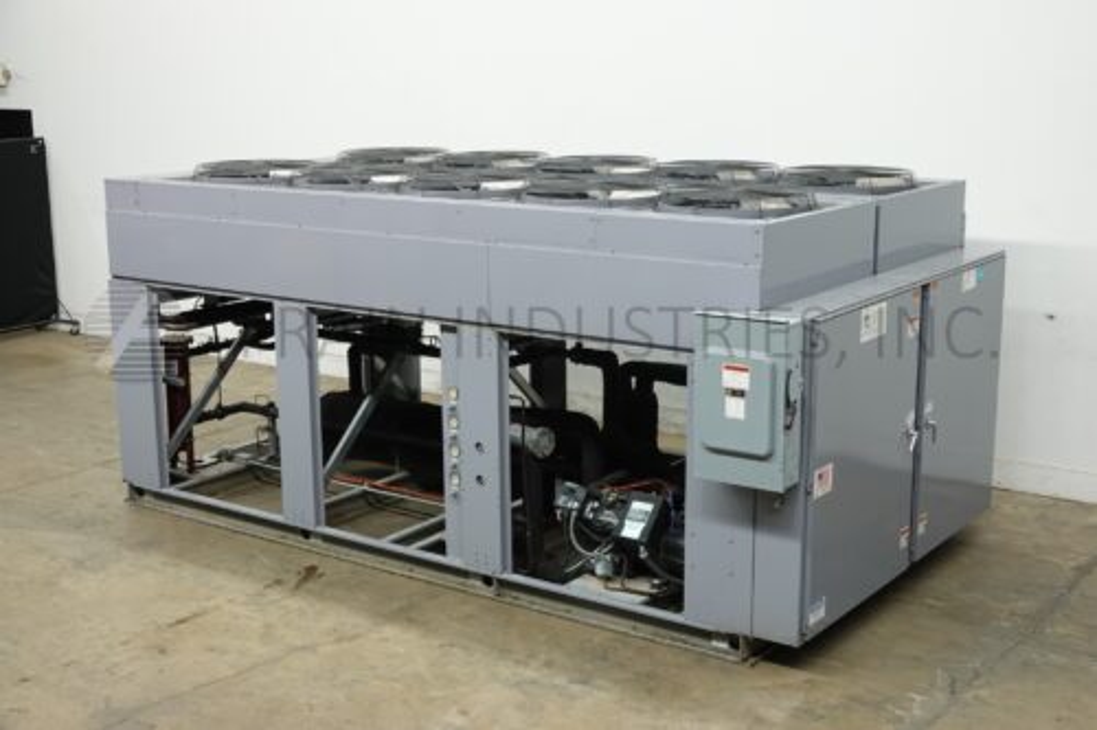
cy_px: 365
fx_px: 1462
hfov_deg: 41.1
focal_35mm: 48
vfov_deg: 28.1
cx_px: 548
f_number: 4
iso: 320
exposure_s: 1/50
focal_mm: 17.88
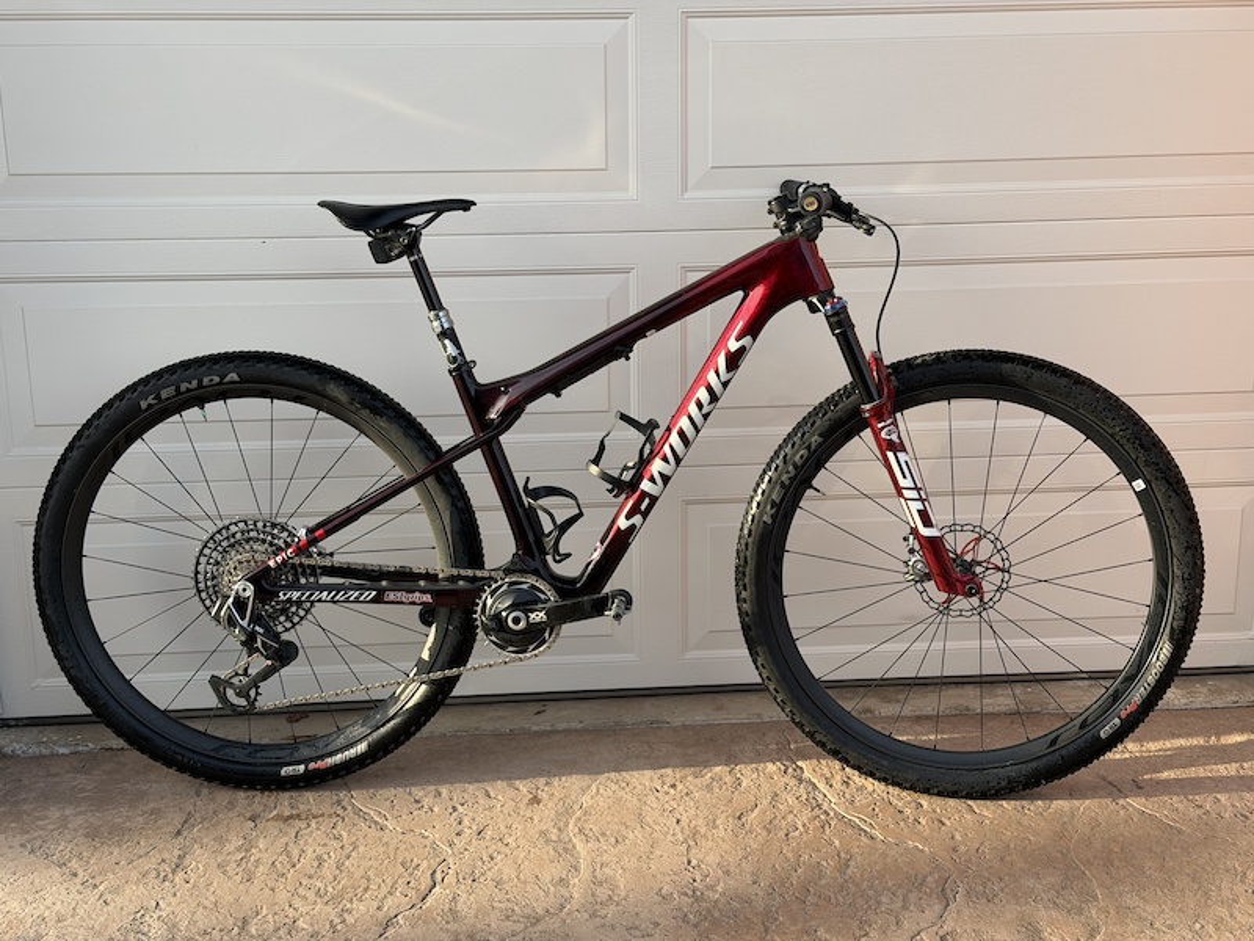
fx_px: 1739
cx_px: 627
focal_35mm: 48
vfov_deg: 30.3
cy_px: 470
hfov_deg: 39.7
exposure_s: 1/719
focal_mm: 6.76
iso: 64
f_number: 1.78
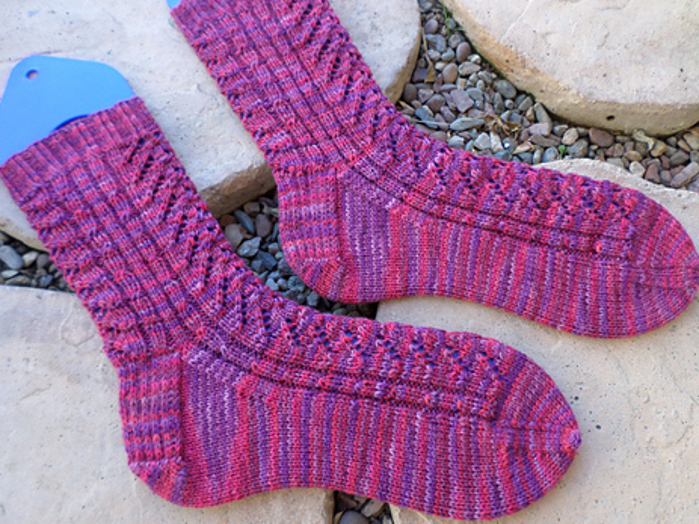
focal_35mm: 27
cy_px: 244
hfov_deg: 65.3
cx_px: 337
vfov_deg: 51.3
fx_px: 545
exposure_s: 1/45
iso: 80
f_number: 2.5
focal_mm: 4.5
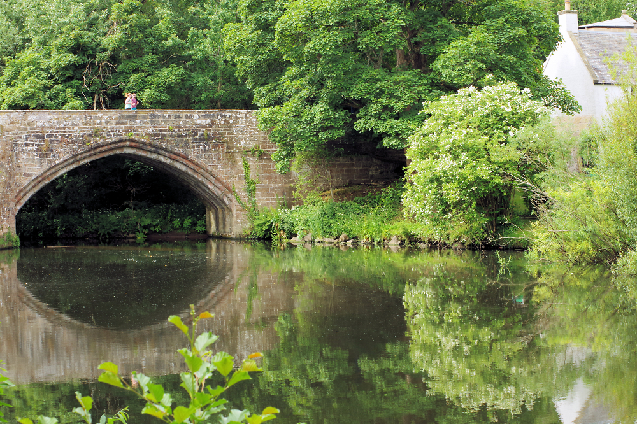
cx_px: 318
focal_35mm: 75
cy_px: 212
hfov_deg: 27.0
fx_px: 1327
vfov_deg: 18.2
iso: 400
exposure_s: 1/100
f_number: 9
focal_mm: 50
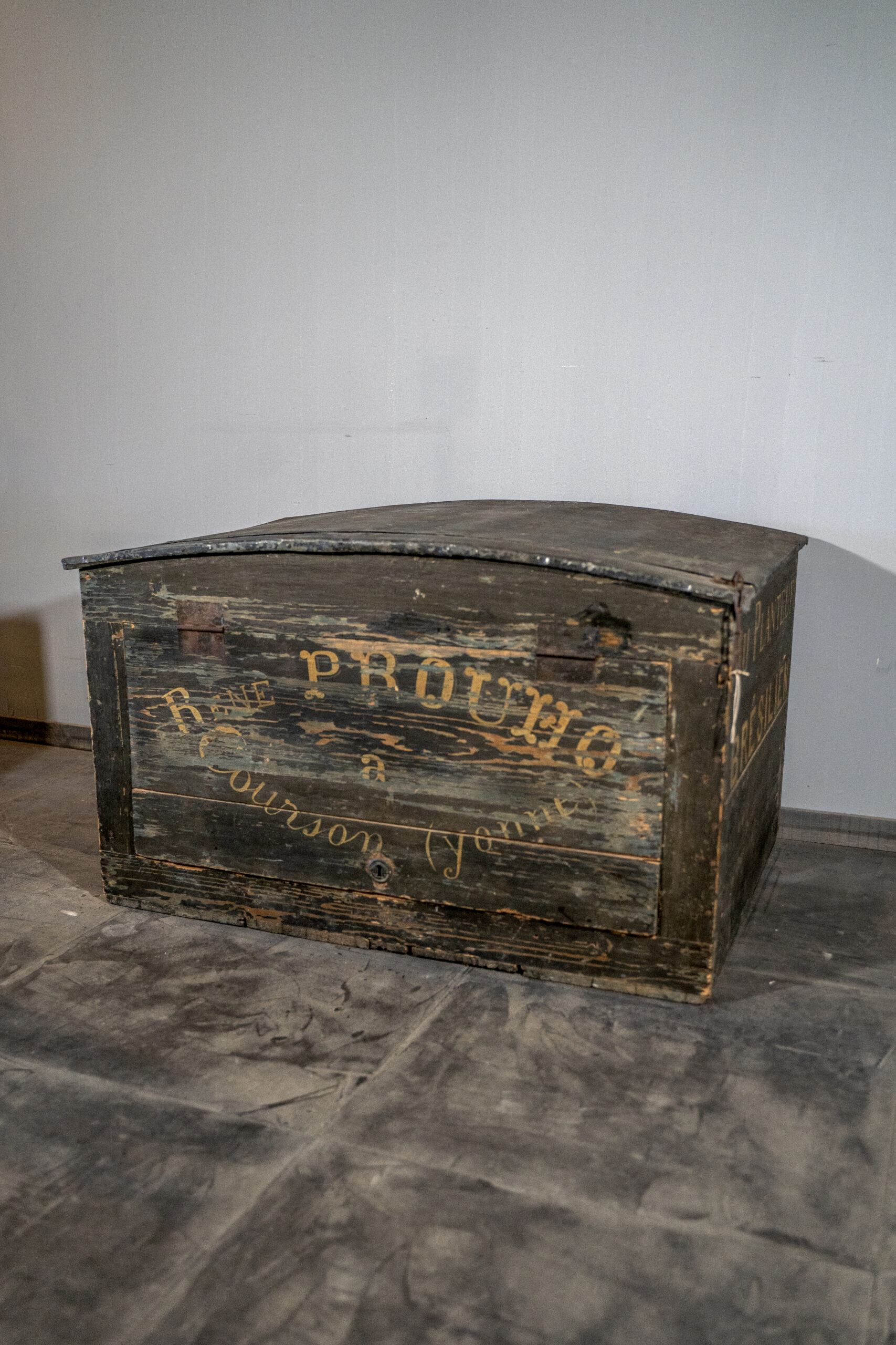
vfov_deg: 61.9
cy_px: 672
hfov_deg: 43.6
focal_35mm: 30
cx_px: 448
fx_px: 1120
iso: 800
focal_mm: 30
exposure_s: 1/80
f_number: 2.8
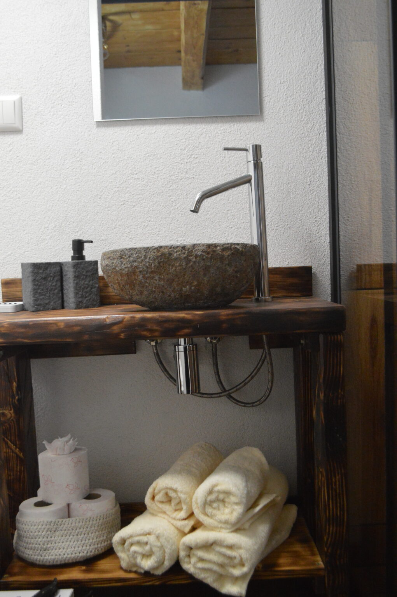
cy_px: 298
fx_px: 547
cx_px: 198
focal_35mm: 33
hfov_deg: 39.9
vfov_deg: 57.3
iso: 3200
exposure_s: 1/80
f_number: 4.5
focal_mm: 22
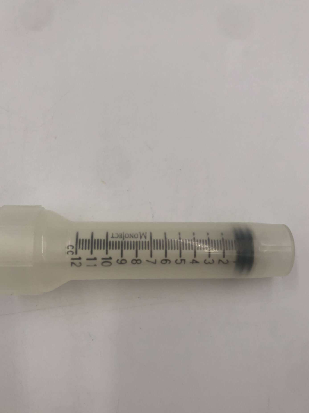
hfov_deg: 45.4
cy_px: 217
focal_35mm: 31
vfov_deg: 58.3
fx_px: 369
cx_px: 150
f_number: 1.8
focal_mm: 3.99
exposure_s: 1/120
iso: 40
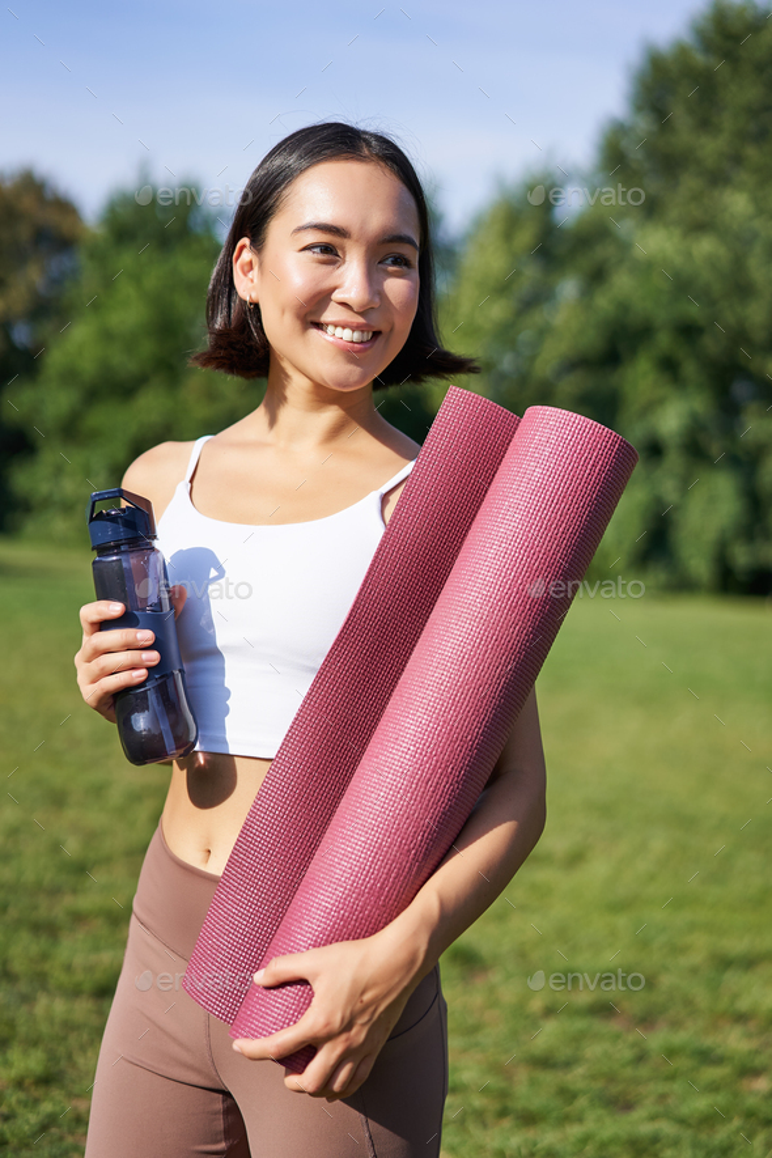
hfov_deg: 24.6
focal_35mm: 55
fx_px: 1769
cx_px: 386
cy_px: 579
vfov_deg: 36.2
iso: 100
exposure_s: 1/3200
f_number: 2.2
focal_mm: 55
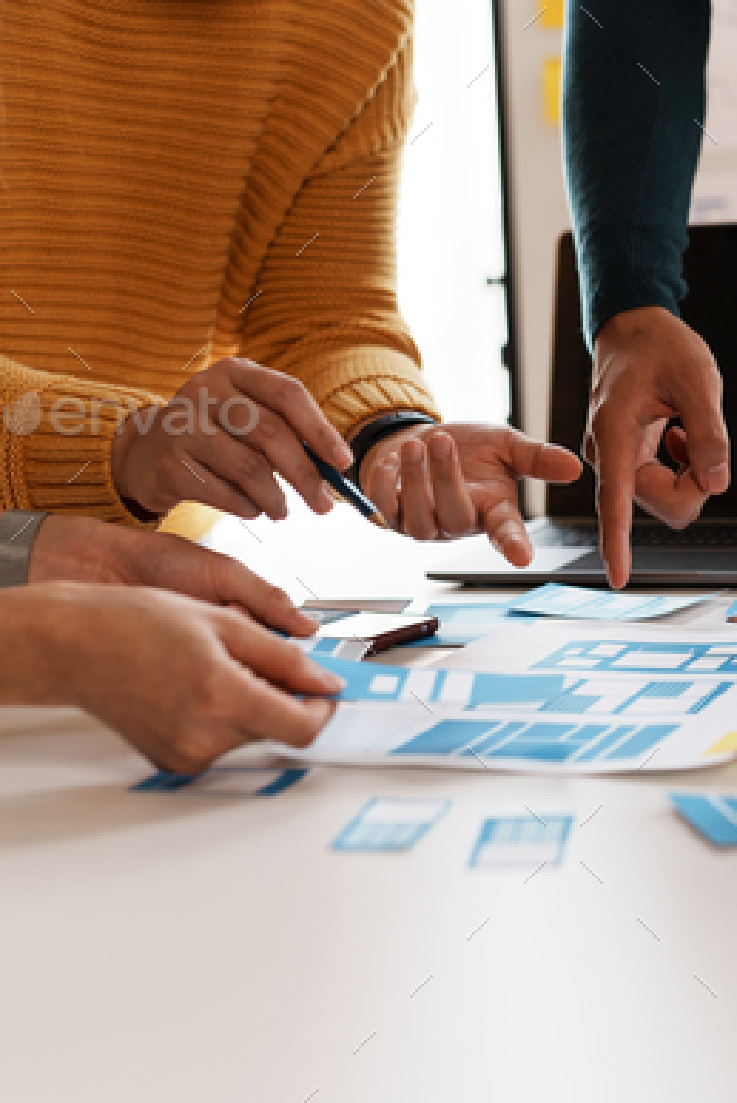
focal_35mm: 76
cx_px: 549
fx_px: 2332
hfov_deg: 17.9
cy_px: 547
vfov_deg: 26.6
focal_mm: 50
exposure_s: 1/250
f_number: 2.8
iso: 200
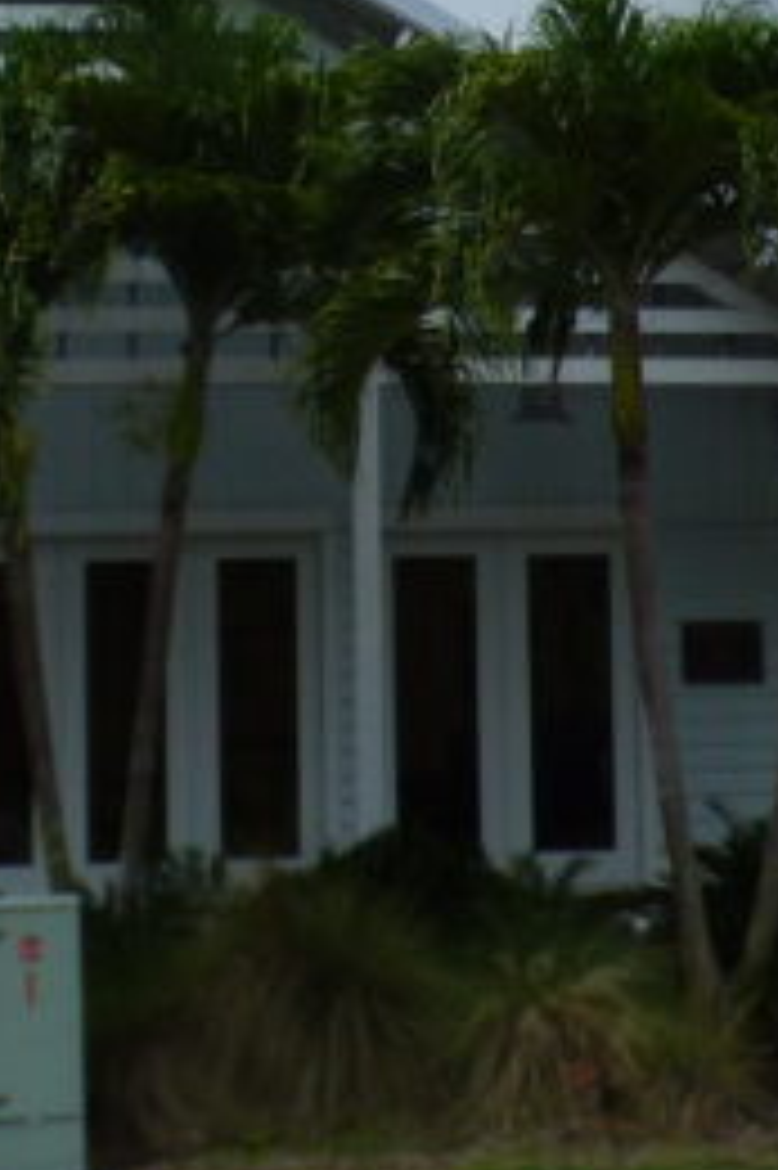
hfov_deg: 12.4
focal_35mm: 110
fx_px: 3570
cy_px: 286
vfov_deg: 18.5
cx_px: 621
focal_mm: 4.42
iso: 100
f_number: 3
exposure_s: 1/640
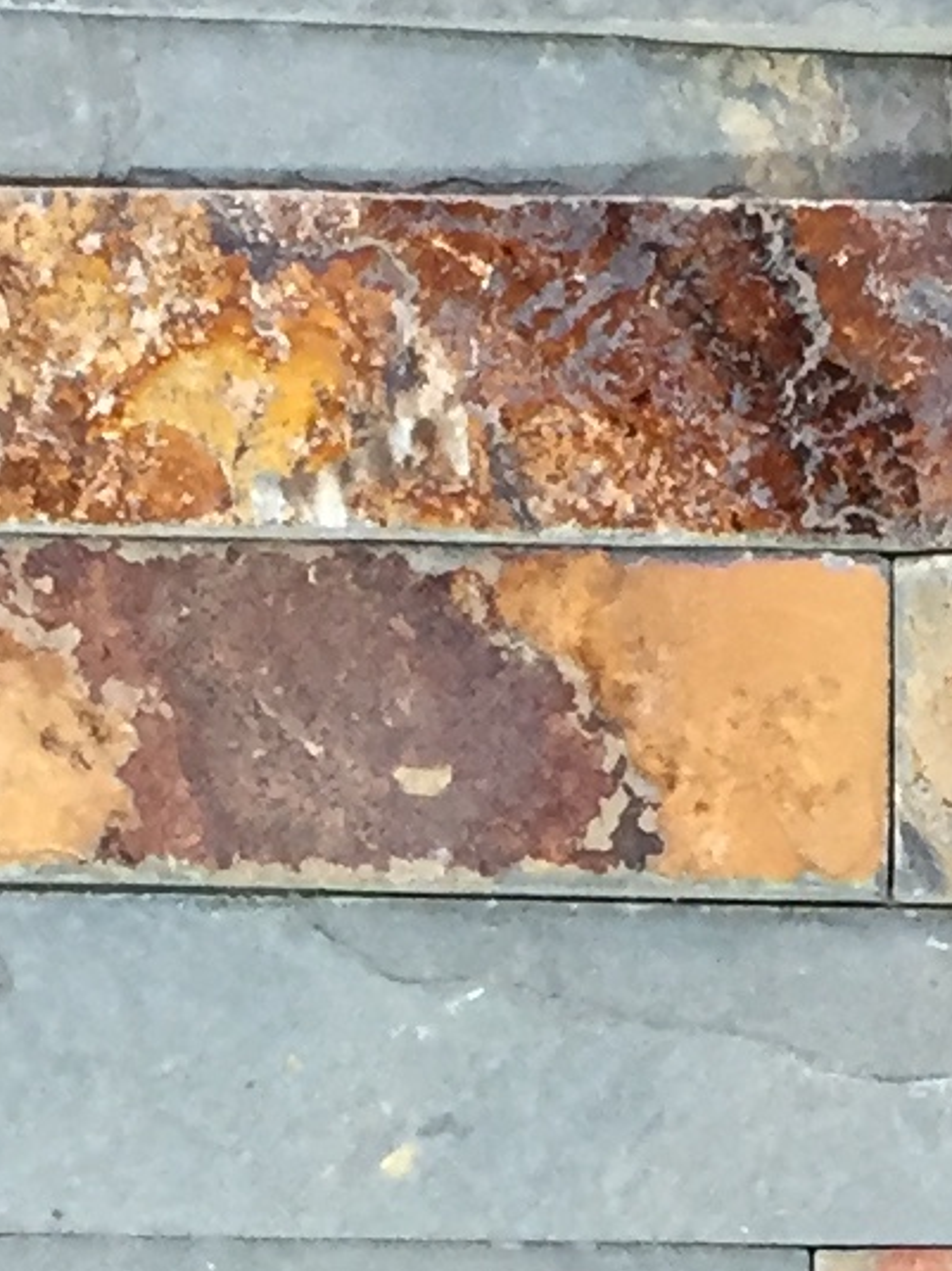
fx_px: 6493
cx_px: 916
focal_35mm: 177
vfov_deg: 10.7
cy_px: 2048
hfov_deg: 8.3
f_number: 2.2
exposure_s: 1/33
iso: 64
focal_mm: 4.15
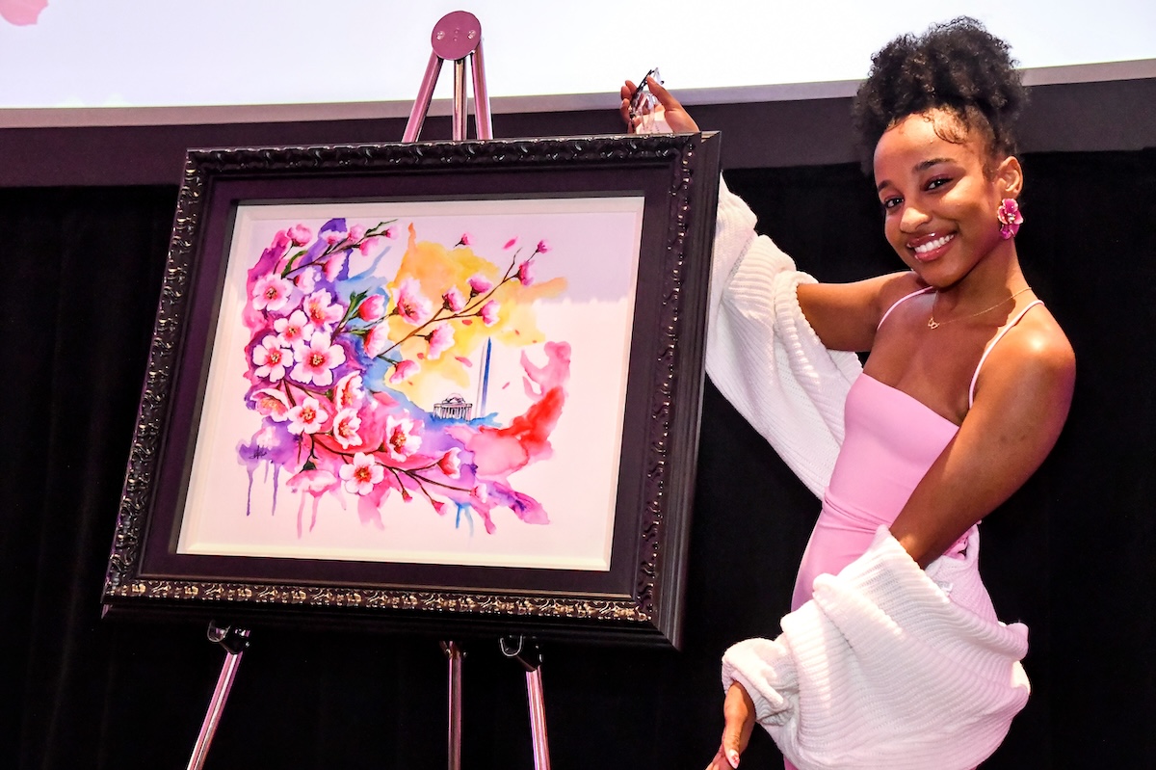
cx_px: 578
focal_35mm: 48
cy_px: 385
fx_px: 1541
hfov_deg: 41.1
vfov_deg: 28.1
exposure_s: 1/125
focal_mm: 32
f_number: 4
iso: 8000
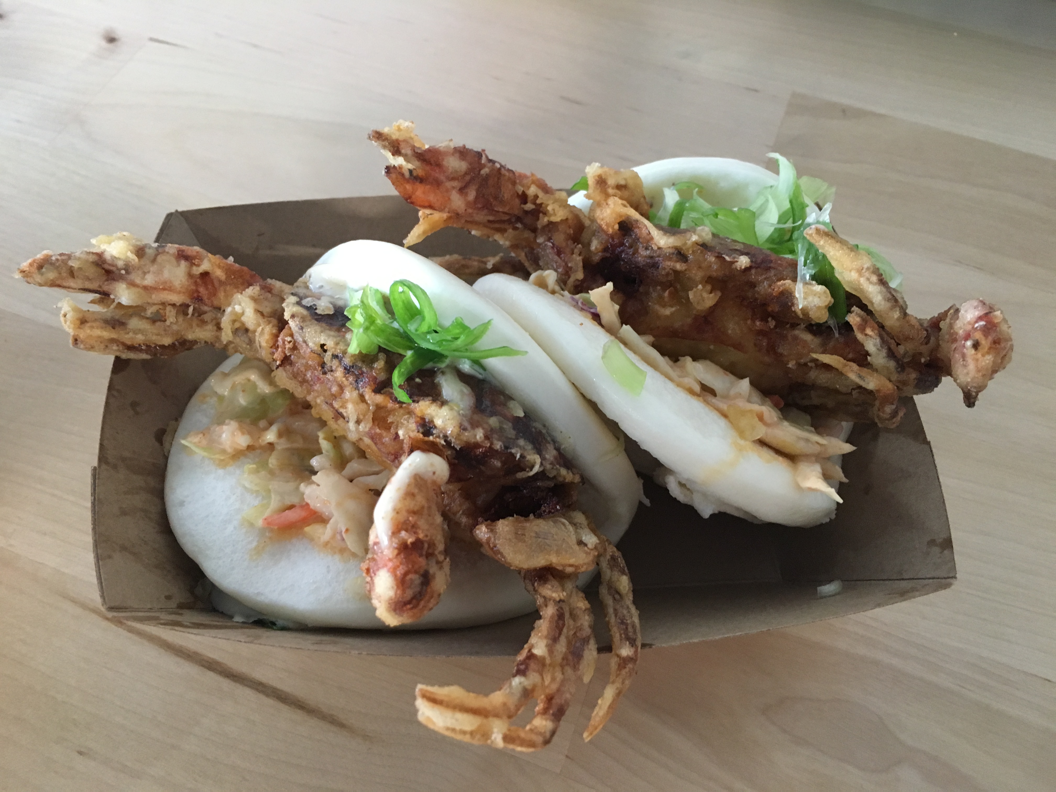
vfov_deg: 48.2
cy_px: 396
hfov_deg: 61.7
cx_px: 528
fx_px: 885
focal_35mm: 29
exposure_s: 1/24
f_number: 2.2
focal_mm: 4.15
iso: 200
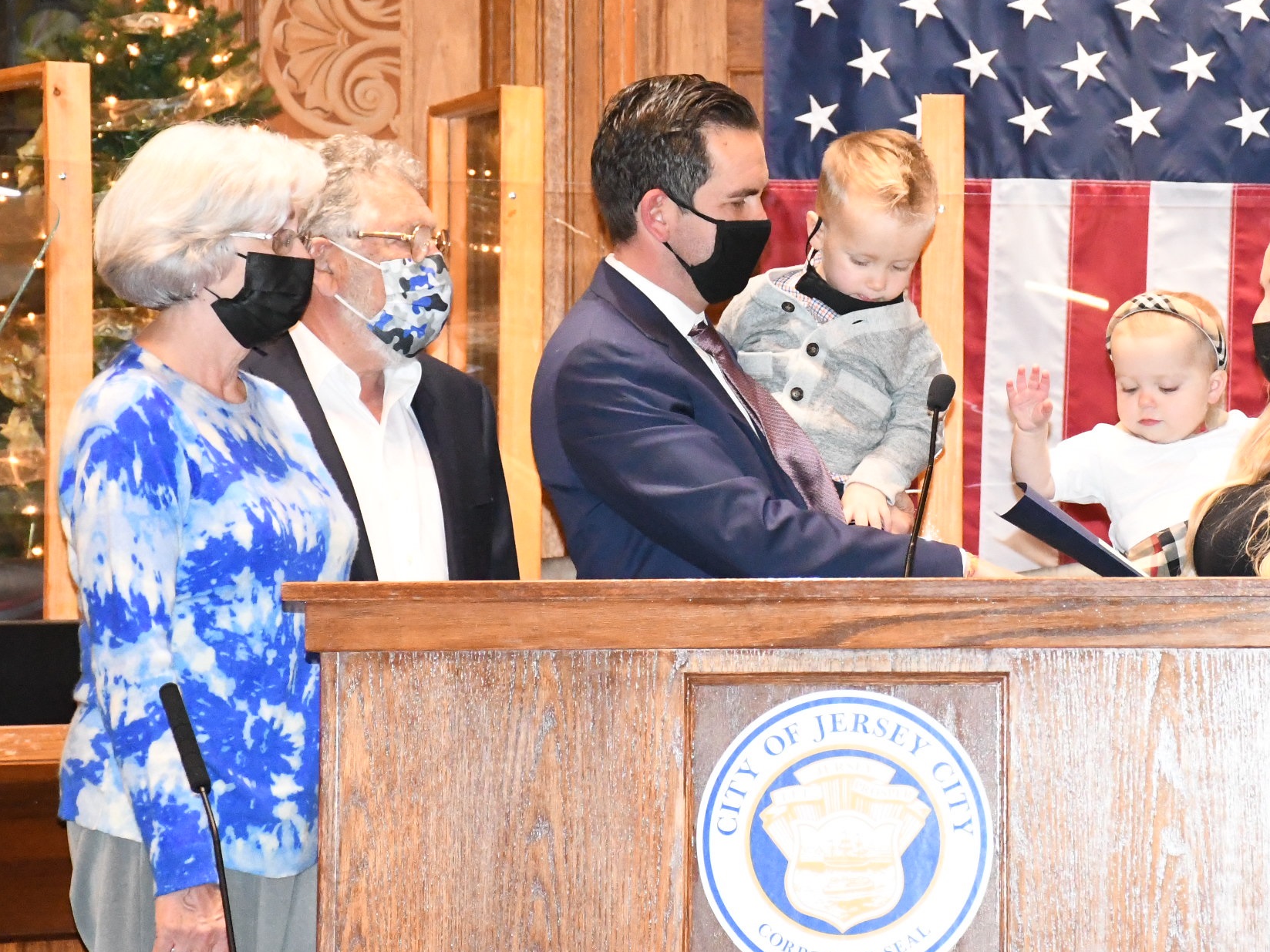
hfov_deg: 10.8
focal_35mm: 182
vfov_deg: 8.2
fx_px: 6677
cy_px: 315
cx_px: 974
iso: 9000
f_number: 7.1
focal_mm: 75
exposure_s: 1/125
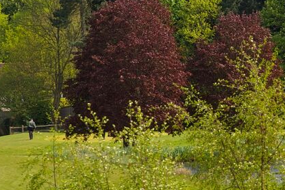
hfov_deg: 3.7
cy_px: 50
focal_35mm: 559
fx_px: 4423
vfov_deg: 2.5
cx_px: 442
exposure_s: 1/250
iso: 200
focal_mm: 155
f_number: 8
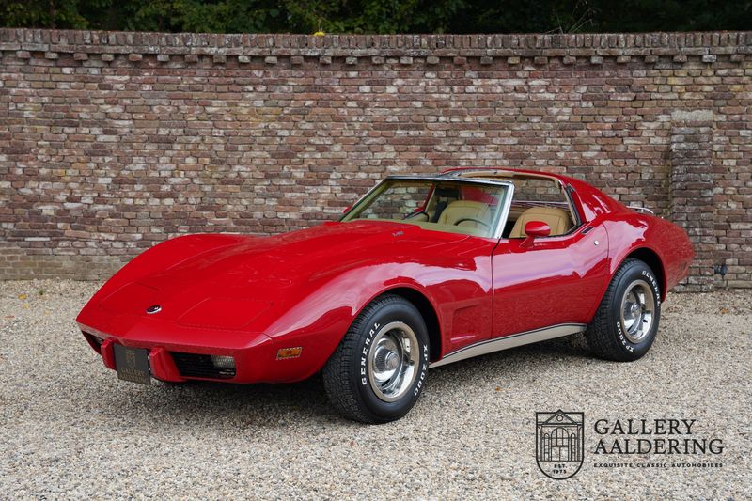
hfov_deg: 31.0
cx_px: 376
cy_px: 250
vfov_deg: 20.9
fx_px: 1357
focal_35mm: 65
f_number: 6.3
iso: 100
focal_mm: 65
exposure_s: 1/80
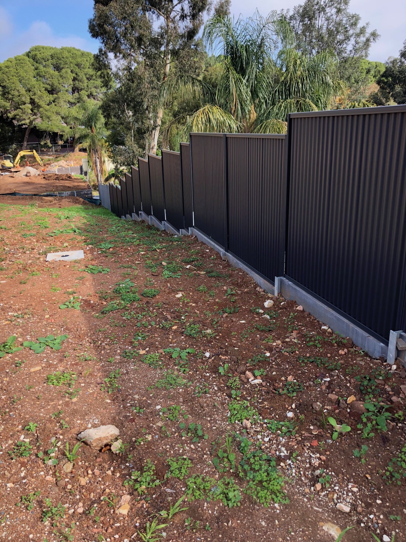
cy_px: 271
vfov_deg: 63.4
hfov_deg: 49.7
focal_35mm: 28
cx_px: 203
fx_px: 438
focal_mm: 3.99
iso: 20
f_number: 1.8
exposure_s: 1/264
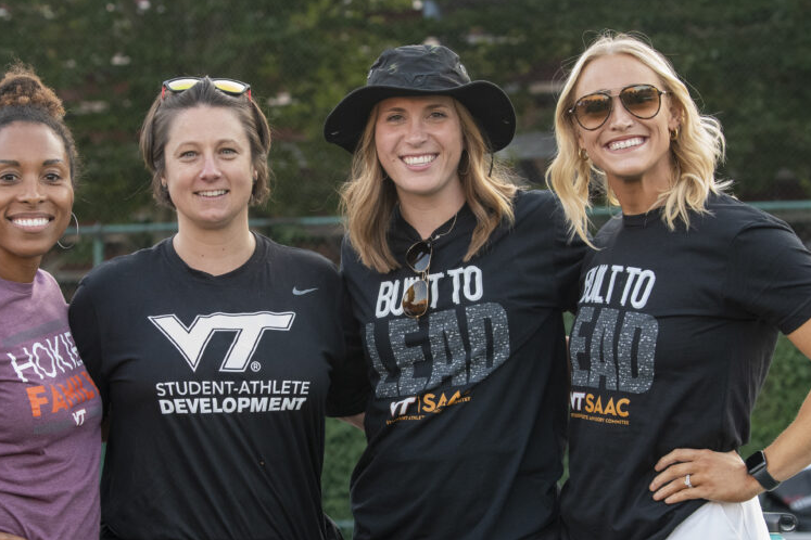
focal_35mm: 144
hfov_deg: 14.2
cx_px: 353
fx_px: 3244
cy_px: 339
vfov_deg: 9.5
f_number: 4.5
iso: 1600
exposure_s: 1/160
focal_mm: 70
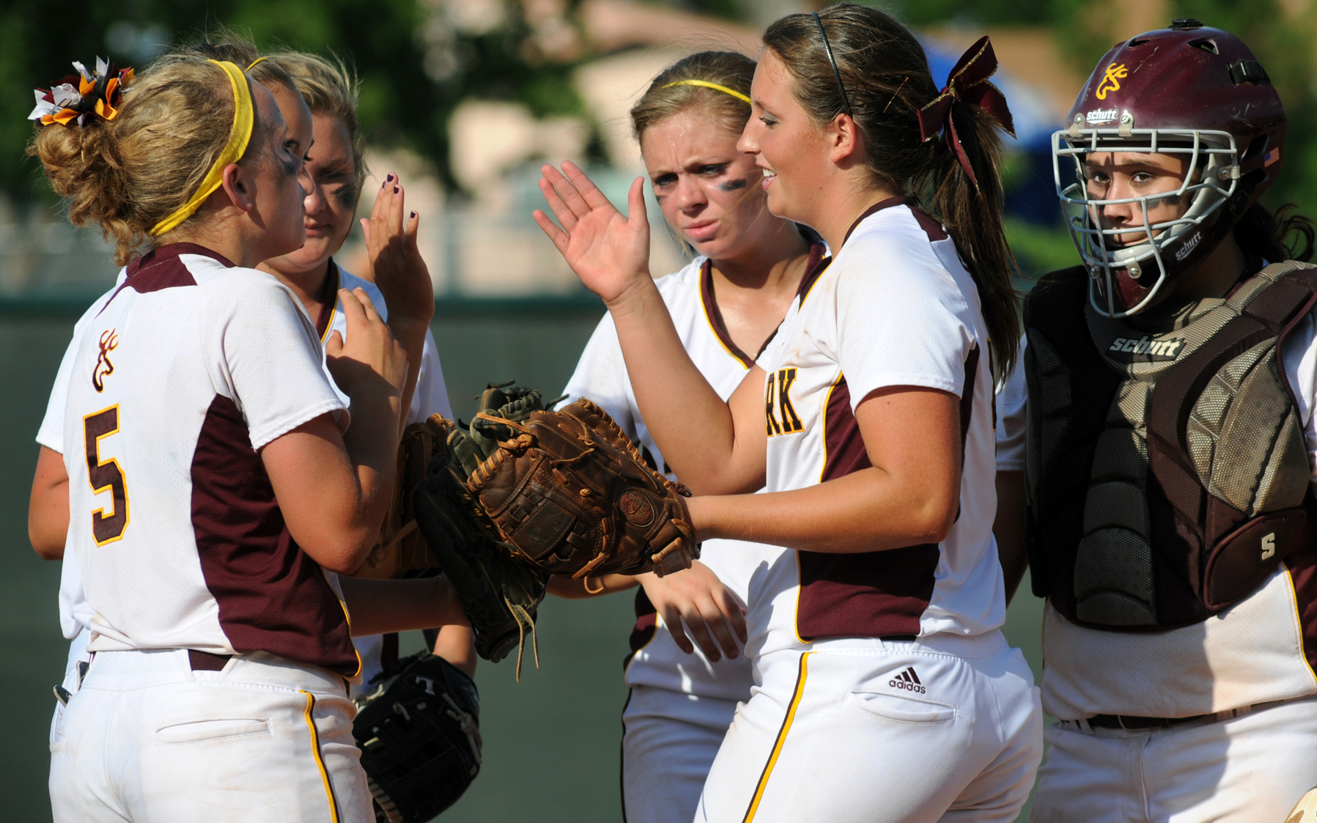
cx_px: 659
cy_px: 399
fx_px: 16474
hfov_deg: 4.6
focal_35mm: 459
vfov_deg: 2.9
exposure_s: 1/800
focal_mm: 300
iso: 200
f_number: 6.3
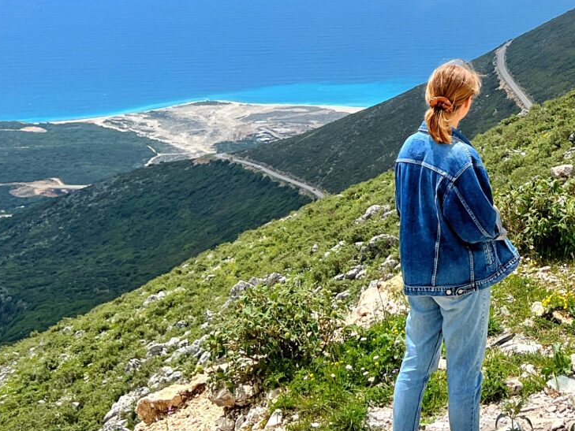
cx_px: 601
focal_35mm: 73
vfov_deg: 19.6
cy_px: 6
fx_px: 1213
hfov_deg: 25.1
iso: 50
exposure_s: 1/9434
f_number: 1.5
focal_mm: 5.7
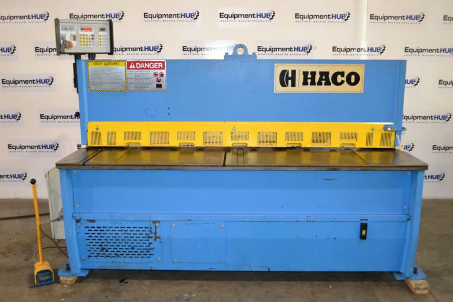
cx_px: 226
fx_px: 415
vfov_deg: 40.0
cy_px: 151
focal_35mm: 33
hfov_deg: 57.2
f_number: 4
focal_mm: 22
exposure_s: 1/60
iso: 3200
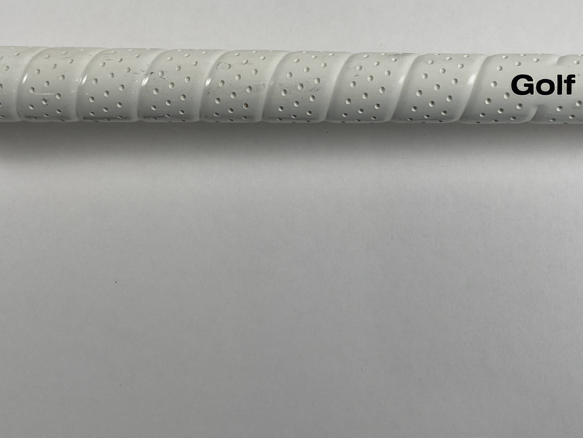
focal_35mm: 47
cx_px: 352
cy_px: 101
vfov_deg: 30.3
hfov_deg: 40.2
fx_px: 792
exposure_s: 1/300
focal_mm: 4.25
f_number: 1.8
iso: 32
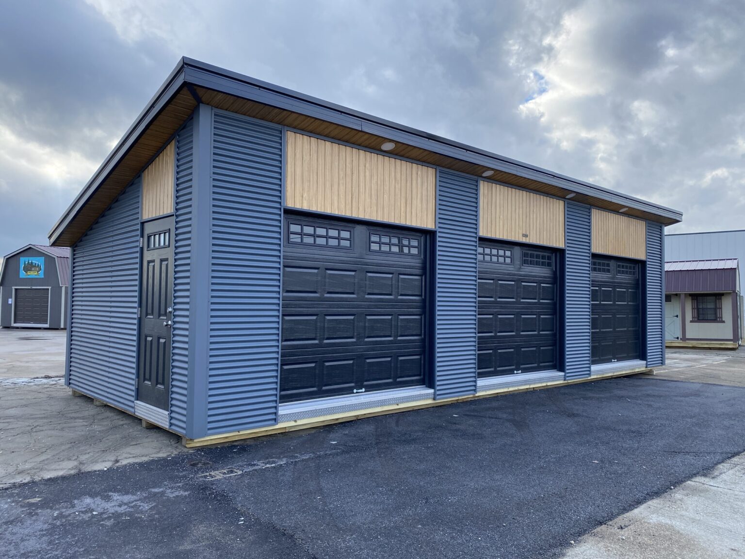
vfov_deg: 53.1
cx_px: 372
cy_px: 280
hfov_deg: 67.3
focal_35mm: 26
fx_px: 560
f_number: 1.8
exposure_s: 1/772
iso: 32
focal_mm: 4.25
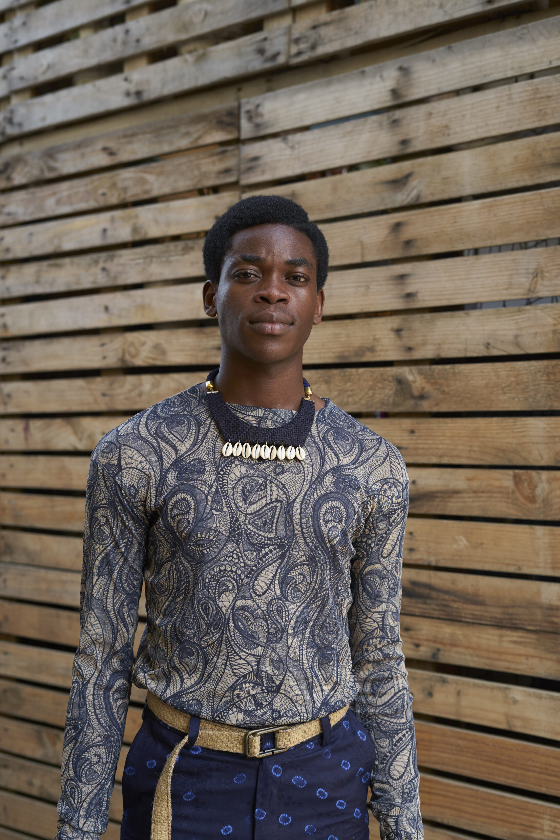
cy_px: 420
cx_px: 280
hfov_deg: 27.0
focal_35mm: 50
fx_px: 1166
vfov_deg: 39.6
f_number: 4
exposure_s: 1/400
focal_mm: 50
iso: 250
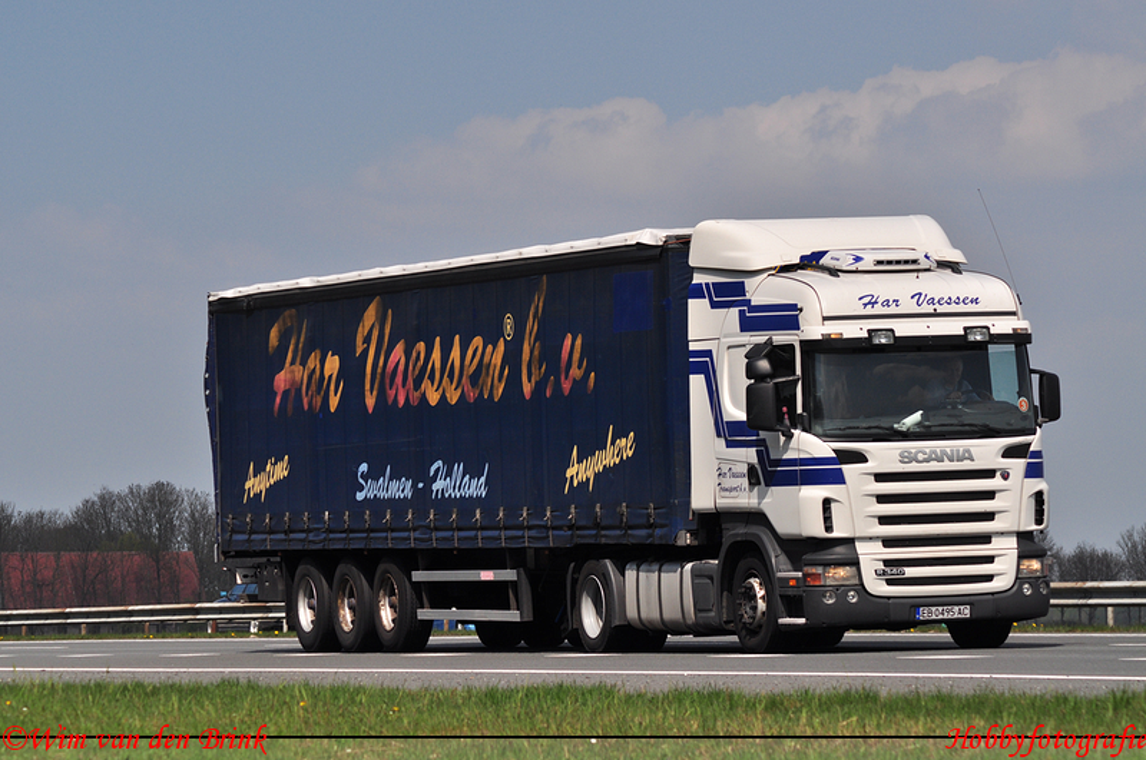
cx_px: 573
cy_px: 380
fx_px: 5722
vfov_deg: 7.6
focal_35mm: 180
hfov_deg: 11.4
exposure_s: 1/2000
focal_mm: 120
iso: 200
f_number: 7.1
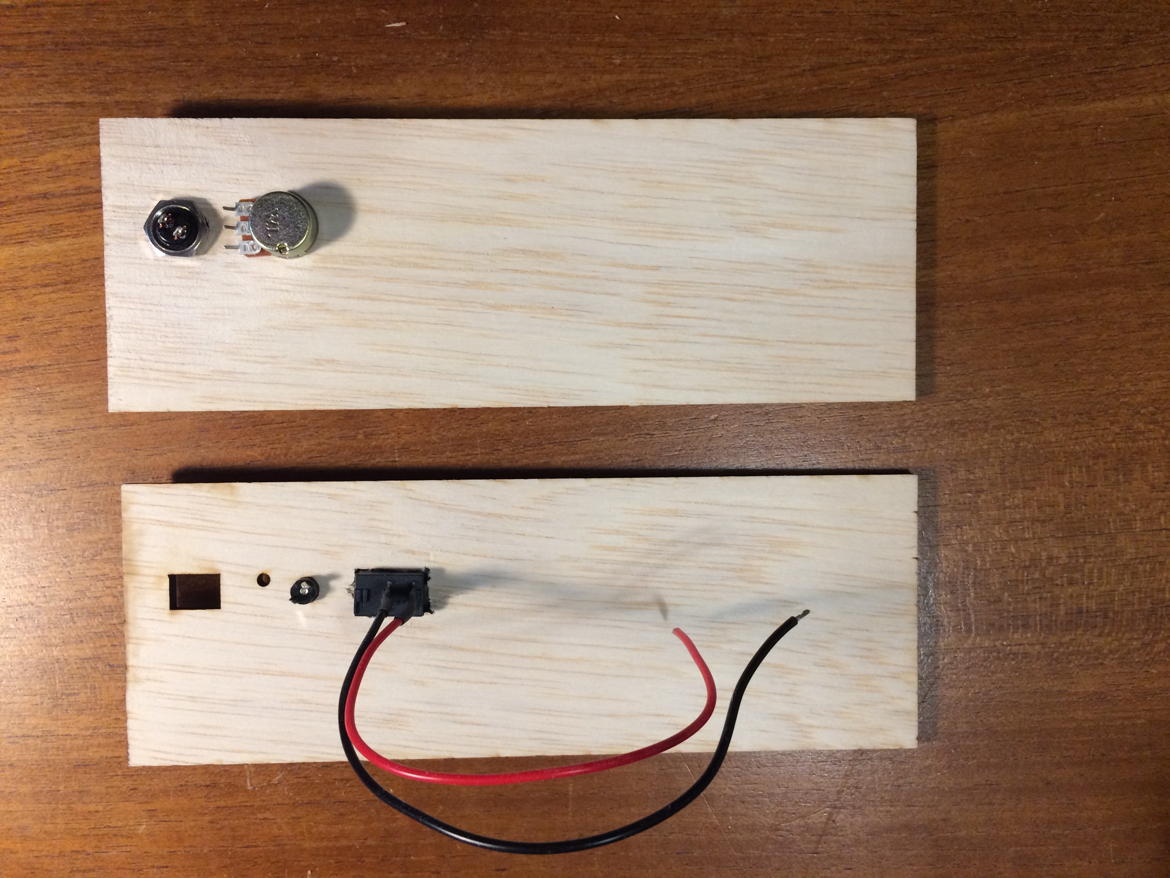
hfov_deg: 61.7
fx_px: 980
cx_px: 585
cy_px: 439
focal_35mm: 29
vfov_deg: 48.2
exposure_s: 1/30
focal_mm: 4.15
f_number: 2.2
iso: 100
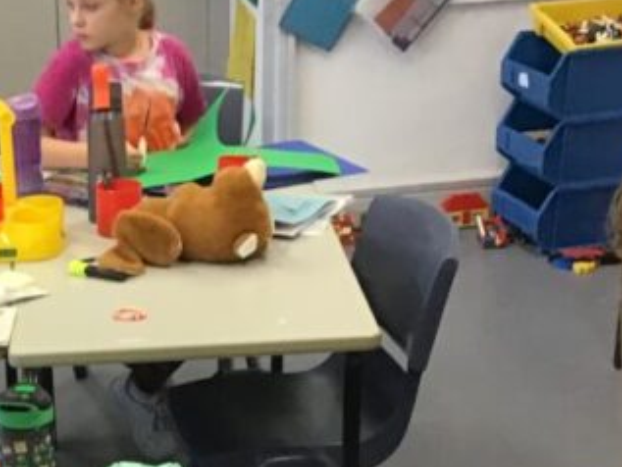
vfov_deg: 14.1
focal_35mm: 100
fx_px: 1798
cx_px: 10
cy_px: 638
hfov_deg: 19.1
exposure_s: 1/33
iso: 64
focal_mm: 3.3
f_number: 2.4
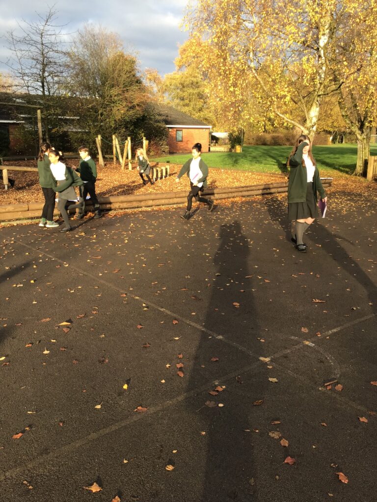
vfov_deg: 58.4
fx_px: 450
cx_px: 188
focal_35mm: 31
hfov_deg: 45.4
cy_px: 251
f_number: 2.4
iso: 25
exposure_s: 1/185
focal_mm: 3.3
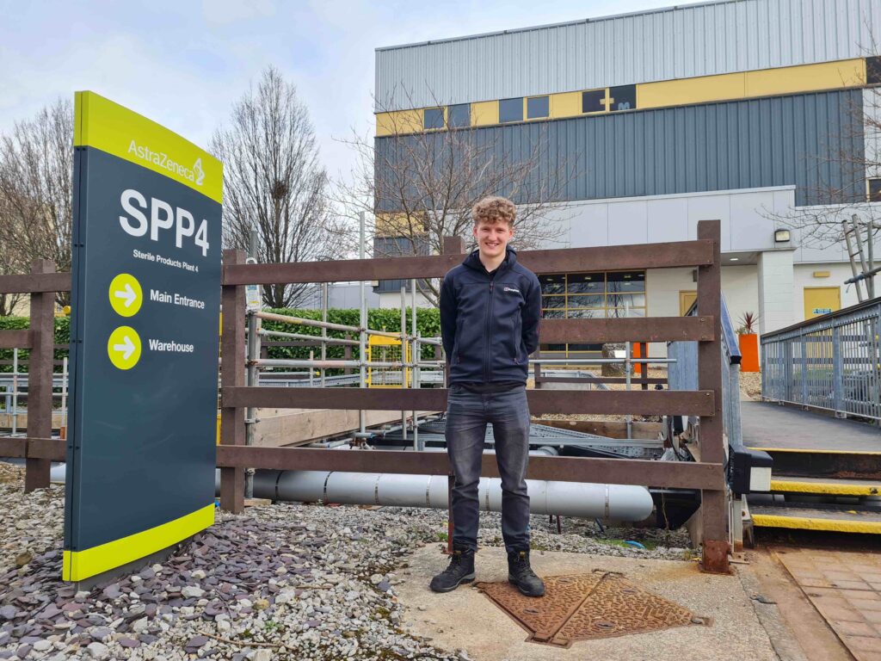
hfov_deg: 67.3
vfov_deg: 53.1
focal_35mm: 26
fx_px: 662
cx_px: 440
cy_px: 330
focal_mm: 5.4
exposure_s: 1/391
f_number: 1.8
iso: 50
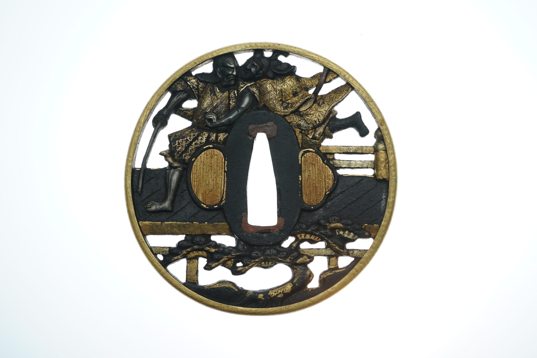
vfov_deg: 19.5
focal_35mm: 70
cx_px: 268
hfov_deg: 28.8
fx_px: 1045
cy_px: 179
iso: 250
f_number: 8
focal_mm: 70
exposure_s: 1/100
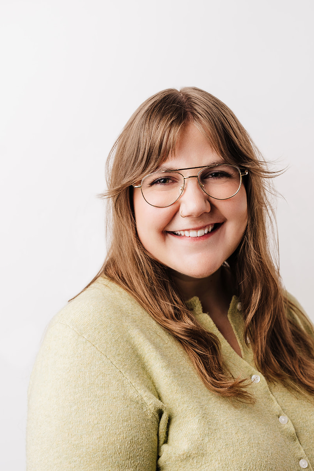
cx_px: 189
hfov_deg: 20.6
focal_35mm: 66
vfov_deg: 30.5
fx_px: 863
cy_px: 272
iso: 125
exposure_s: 1/100
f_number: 4
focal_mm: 50
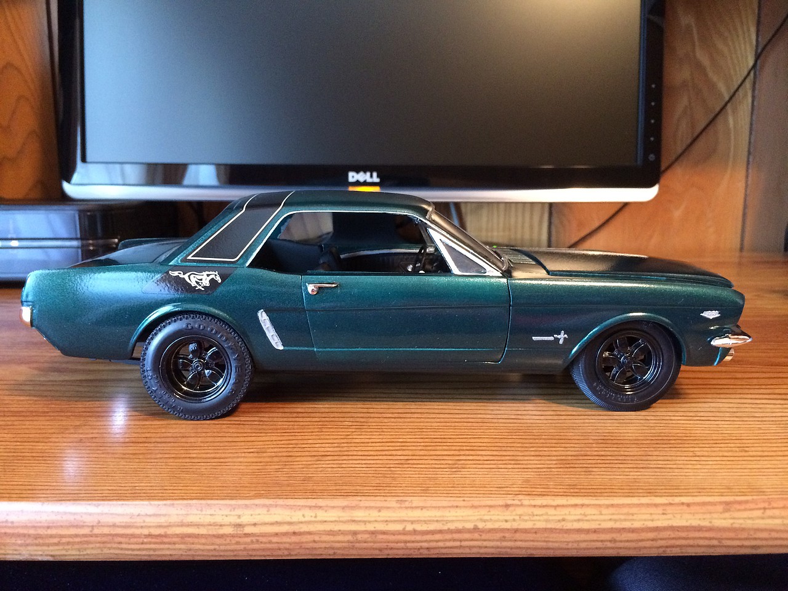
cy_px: 296
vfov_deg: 48.2
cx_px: 394
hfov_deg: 61.7
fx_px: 660
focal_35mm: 29
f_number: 2.2
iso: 320
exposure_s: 1/15
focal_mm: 4.15
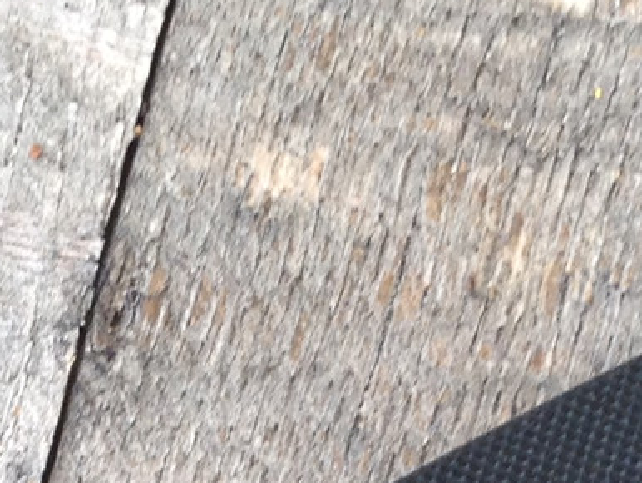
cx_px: 246
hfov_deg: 11.3
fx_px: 3248
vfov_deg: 8.1
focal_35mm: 175
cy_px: 1001
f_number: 2.4
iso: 50
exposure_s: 1/40
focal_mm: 4.12
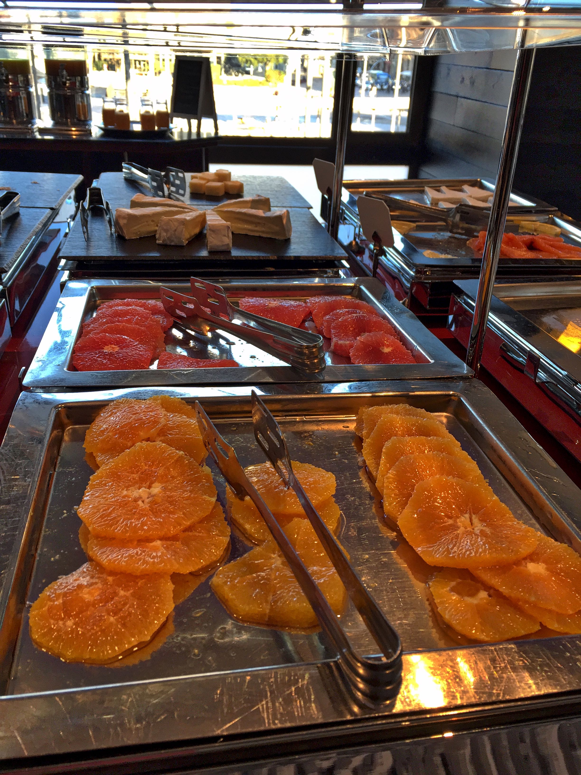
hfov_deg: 48.2
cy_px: 388
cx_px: 290
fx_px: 649
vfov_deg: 61.7
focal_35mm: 29
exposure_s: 1/100
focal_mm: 4.15
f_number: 2.2
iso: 50
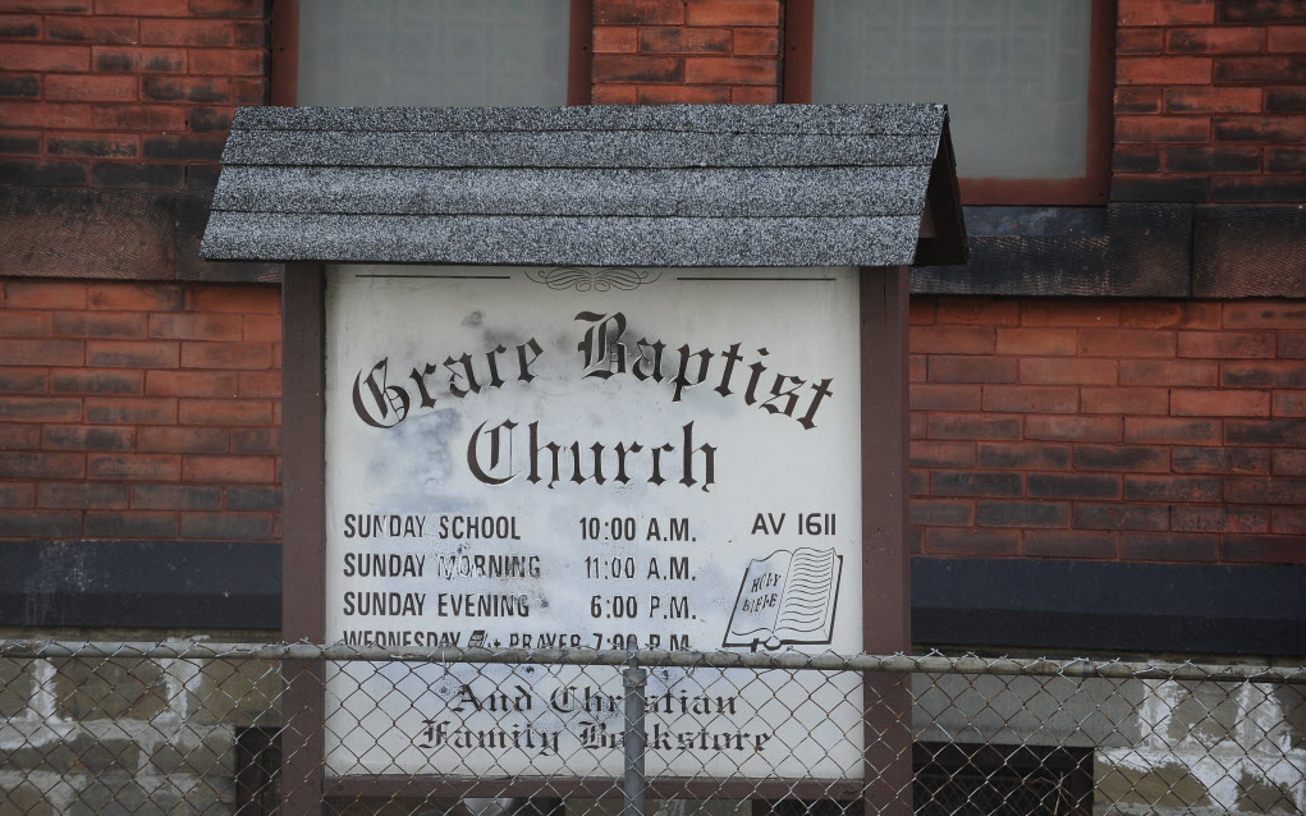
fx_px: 6905
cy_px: 419
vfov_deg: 6.8
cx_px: 652
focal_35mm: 194
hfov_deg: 10.8
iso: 800
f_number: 4
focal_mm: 190
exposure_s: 1/2500
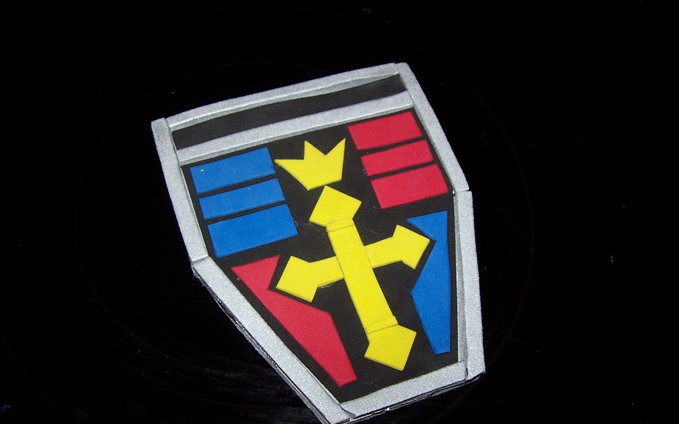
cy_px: 247
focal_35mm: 41
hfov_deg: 48.2
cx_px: 341
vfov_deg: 31.2
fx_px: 759
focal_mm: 6.3
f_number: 2.8
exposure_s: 1/60
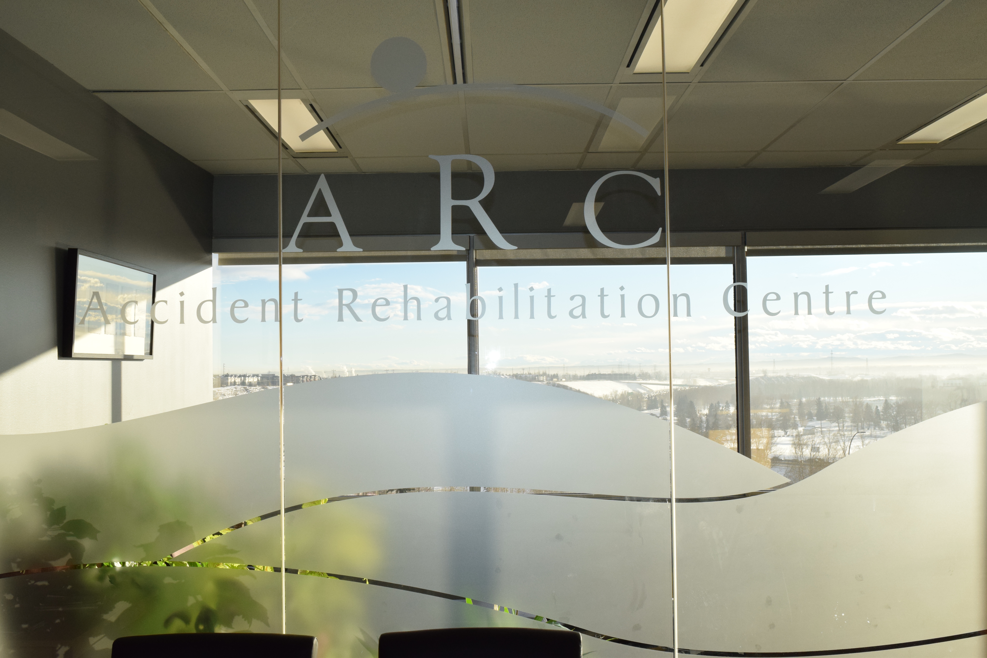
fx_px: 1193
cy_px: 329
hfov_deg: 45.0
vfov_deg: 30.8
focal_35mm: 44
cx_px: 494
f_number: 14
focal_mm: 29
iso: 800
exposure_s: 1/200
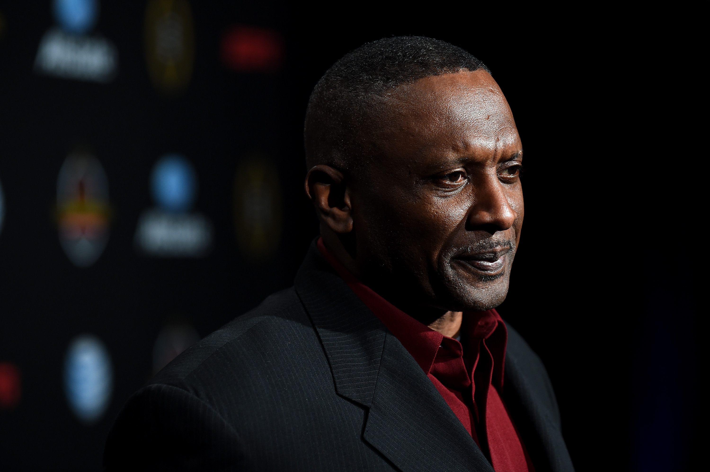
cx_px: 355
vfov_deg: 9.8
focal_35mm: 140
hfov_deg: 14.7
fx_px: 2760
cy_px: 236
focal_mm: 140
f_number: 4
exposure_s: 1/250
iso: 1600
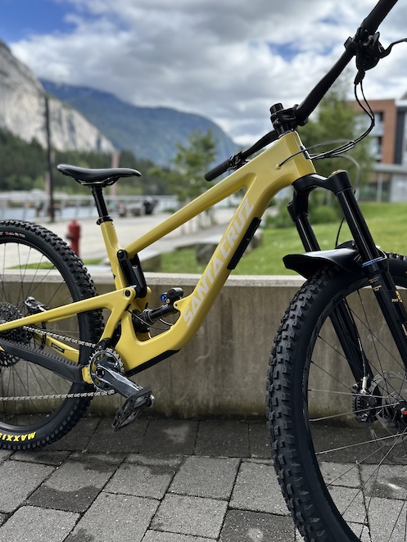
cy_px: 267
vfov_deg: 61.6
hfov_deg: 48.2
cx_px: 215
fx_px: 454
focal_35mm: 29
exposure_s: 1/1949
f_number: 1.78
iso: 80
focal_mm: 6.86
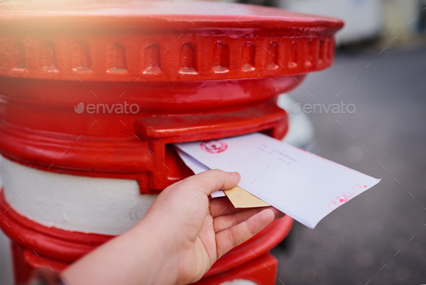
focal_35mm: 35
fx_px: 414
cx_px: 213
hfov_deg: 54.4
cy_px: 142
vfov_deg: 37.9
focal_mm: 35
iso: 200
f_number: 2
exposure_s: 1/1250
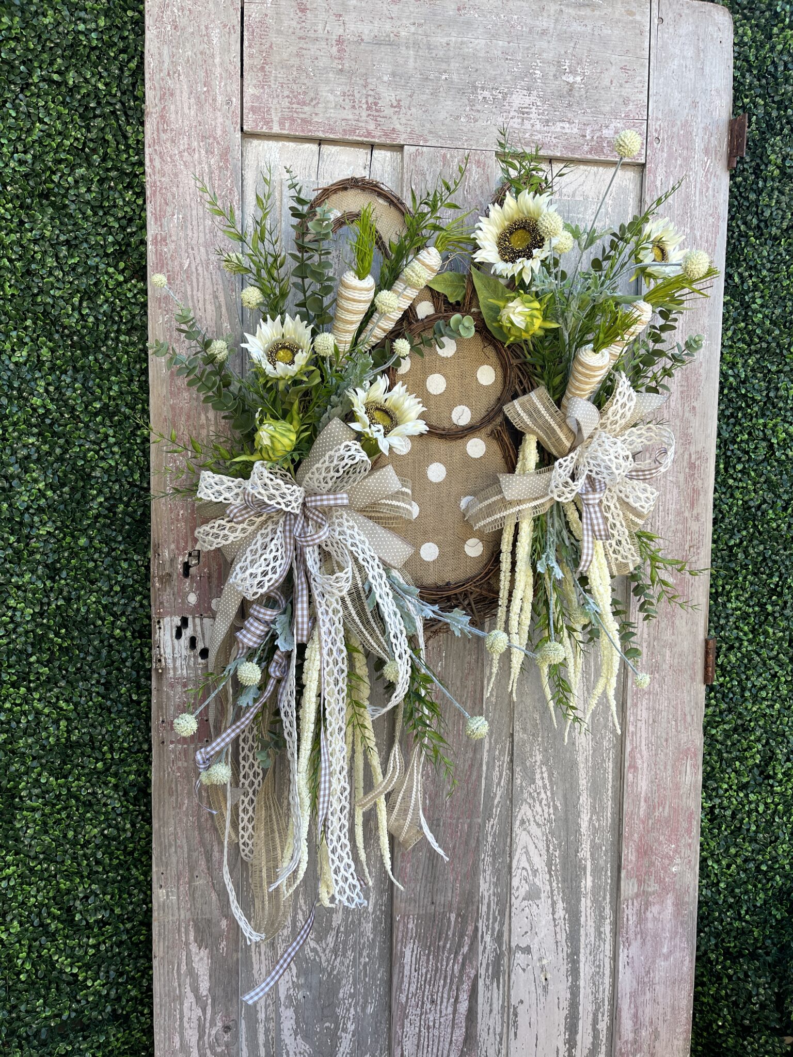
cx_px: 396
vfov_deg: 69.4
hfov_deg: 54.9
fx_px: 764
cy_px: 528
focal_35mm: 25
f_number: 1.6
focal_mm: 5.1
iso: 32
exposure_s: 1/243
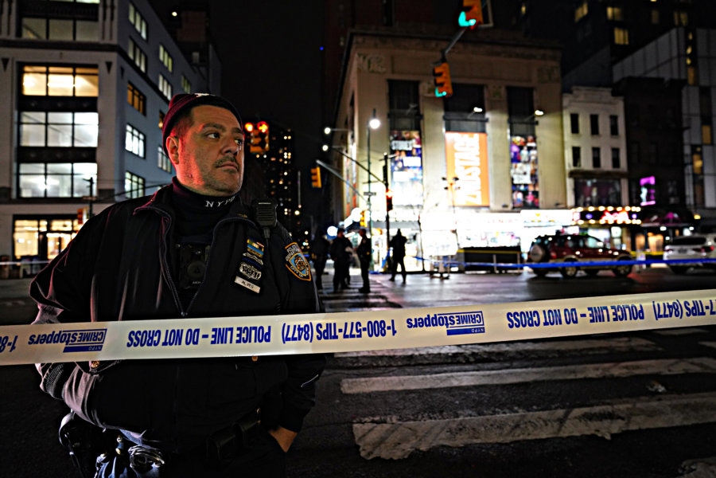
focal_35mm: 17
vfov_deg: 70.4
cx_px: 358
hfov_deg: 93.3
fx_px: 338
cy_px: 239
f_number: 2.8
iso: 3200
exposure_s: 1/160
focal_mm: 17
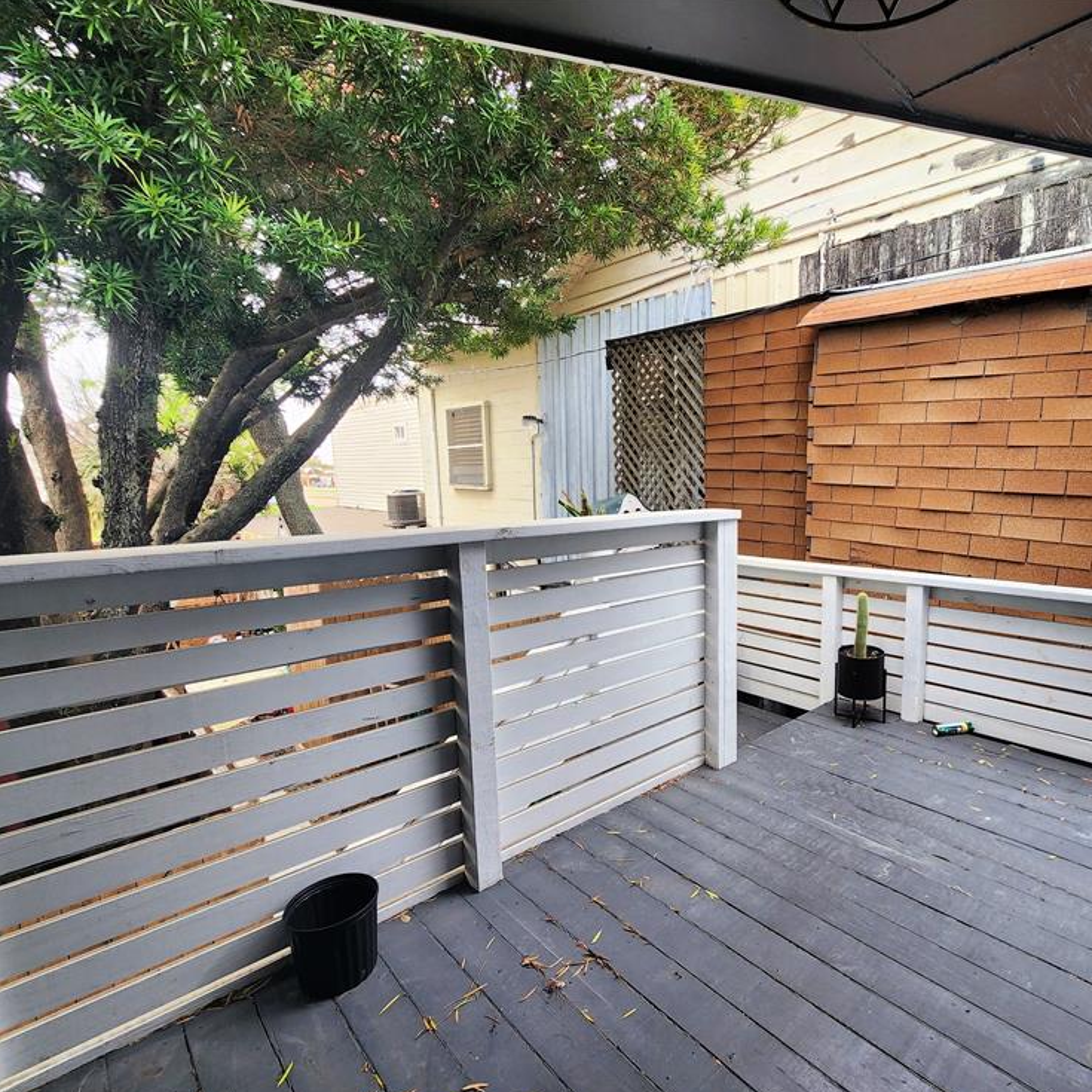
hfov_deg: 85.6
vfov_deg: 87.4
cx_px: 688
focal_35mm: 16
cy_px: 565
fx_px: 571
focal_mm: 2.2
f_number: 2.2
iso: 80
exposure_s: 1/60
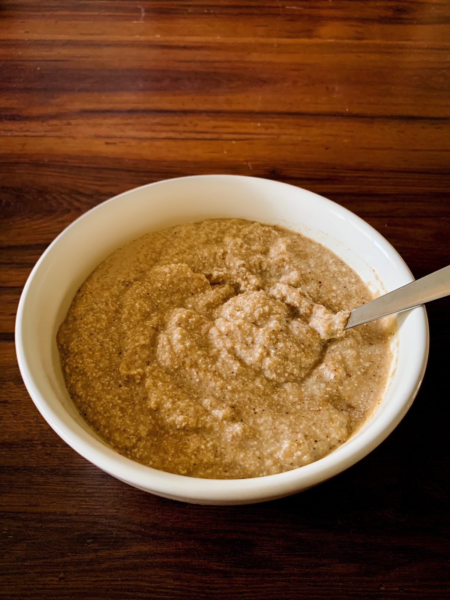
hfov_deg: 53.1
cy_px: 300
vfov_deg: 67.3
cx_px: 225
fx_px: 451
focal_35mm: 26
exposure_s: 1/60
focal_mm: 4.25
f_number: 1.8
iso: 125
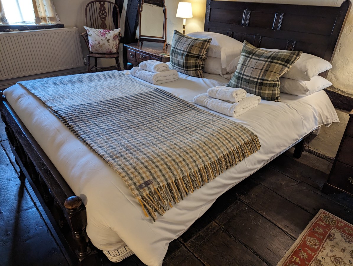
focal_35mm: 24
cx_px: 176
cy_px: 133
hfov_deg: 71.5
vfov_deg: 56.9
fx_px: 245
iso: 232
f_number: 1.85
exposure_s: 1/23.8
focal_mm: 6.81
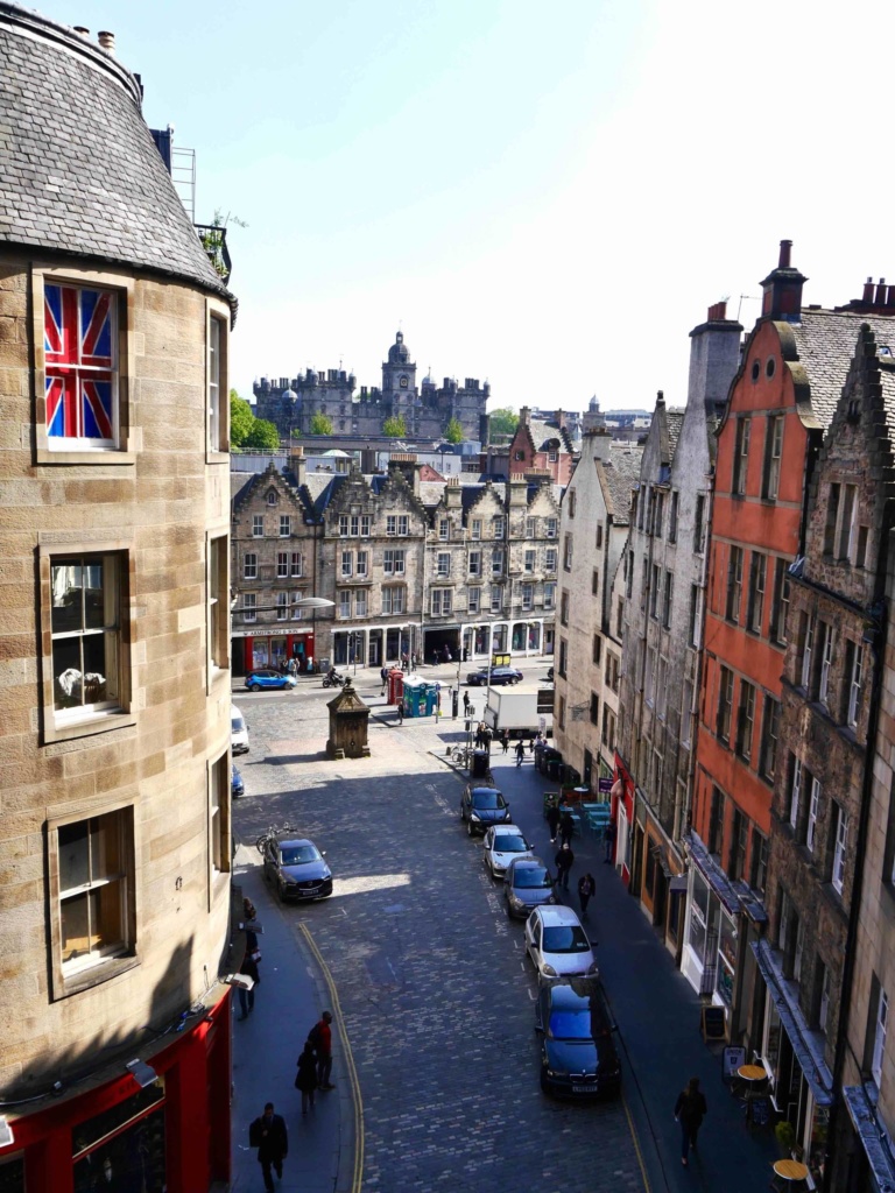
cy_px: 596
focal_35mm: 30
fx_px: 1034
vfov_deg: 60.0
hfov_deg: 46.8
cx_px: 448
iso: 160
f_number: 7.1
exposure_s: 1/320
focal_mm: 15
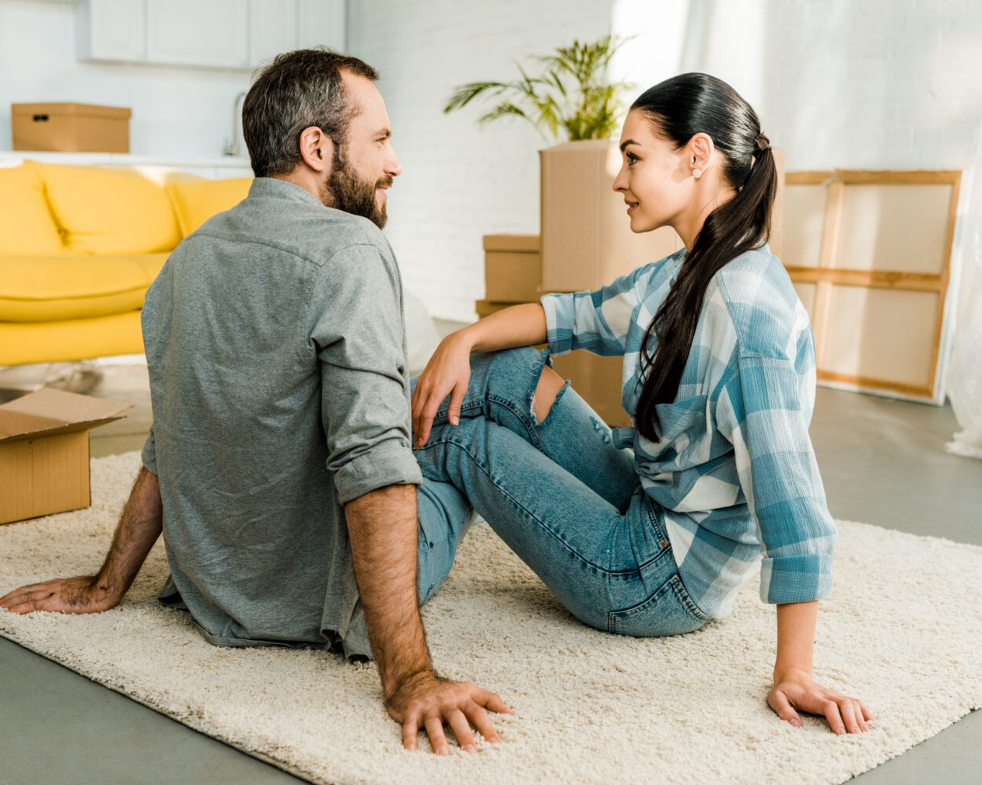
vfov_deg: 31.4
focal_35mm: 48
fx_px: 1395
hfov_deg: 38.8
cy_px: 392
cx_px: 476
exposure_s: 1/400
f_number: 3.5
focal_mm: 42
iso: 250
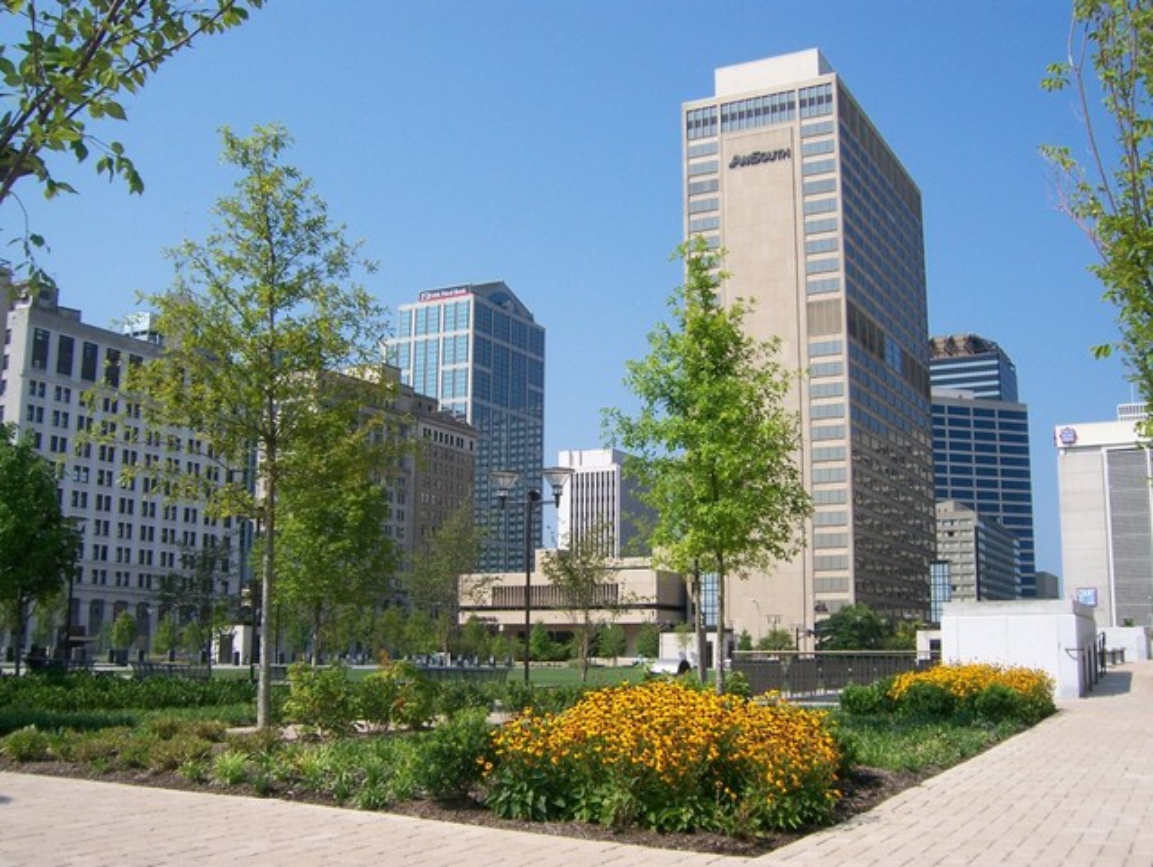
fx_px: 1200
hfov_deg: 51.3
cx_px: 576
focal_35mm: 36
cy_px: 434
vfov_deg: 39.7
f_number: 4.5
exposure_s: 1/500
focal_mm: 6
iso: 80
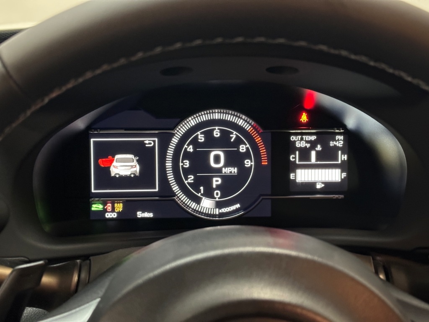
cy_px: 161
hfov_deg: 39.7
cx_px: 214
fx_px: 595
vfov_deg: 30.3
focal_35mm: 48
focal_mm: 6.86
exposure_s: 1/24
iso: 640
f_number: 1.78
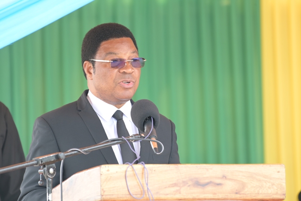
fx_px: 4181
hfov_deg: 4.1
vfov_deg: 2.8
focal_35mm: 500
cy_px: 100
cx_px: 150
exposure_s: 1/160
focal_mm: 500
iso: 500
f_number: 5.6
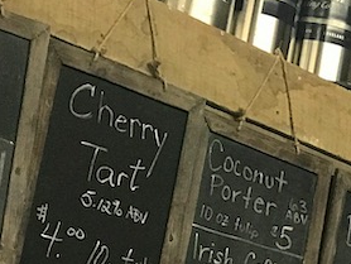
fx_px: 2080
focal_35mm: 205
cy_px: 135
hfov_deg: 9.4
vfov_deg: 7.3
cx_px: 505
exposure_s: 1/60
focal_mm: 6.6
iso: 500
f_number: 2.8
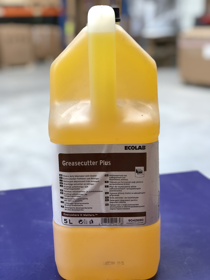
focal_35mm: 57
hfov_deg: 25.7
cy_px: 140
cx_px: 105
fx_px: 461
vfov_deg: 33.8
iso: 80
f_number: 2.8
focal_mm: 6.6
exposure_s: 1/33
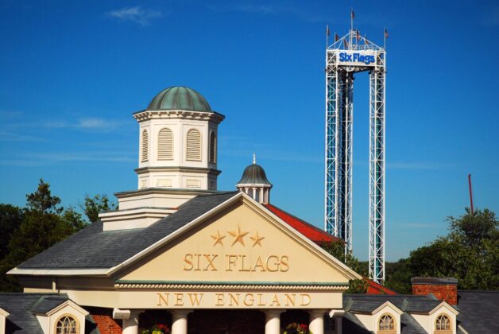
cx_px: 250
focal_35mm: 82
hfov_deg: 24.6
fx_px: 1145
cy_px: 167
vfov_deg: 16.6
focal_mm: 55
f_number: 7.1
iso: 320
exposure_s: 1/1000
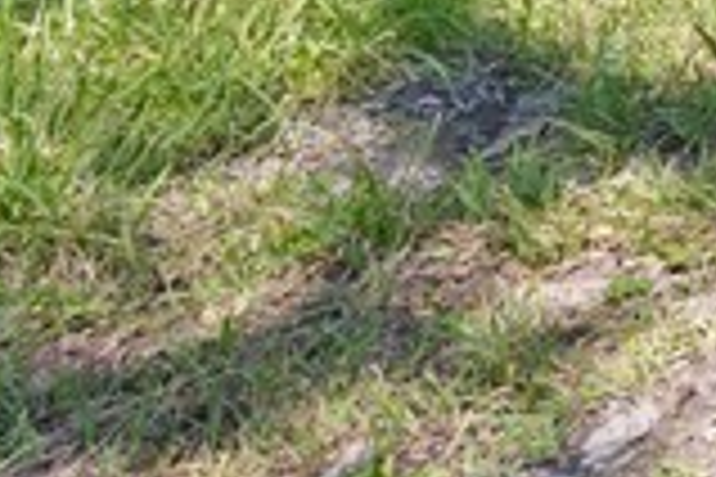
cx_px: 2015
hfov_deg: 11.8
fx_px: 2307
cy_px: -830
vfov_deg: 9.7
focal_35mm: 116
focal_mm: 17
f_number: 8
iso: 250
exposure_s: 1/50
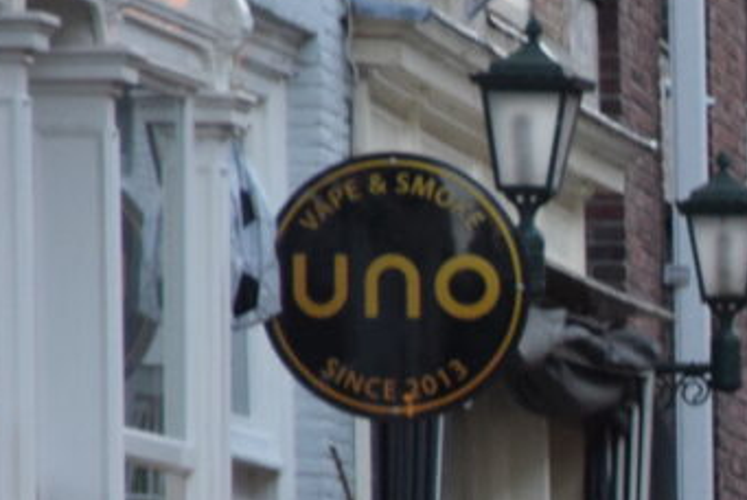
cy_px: 795
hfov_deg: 2.9
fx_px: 14729
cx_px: 1667
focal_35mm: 709
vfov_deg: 1.9
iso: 1100
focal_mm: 105
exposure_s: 1/60
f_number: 5.6
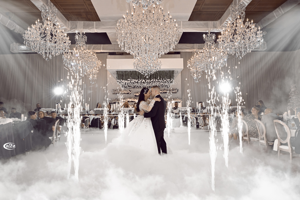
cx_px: 150
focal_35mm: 24
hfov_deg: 73.8
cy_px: 100
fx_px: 200
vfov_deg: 53.1
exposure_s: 1/160
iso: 1600
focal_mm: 24
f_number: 8
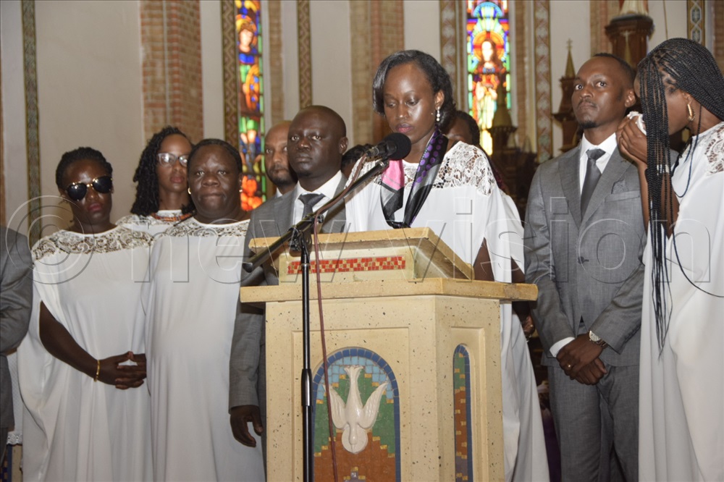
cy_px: 241
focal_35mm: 90
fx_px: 1809
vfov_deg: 15.2
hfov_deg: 22.6
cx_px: 362
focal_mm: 60
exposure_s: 1/200
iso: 1000
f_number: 4.8
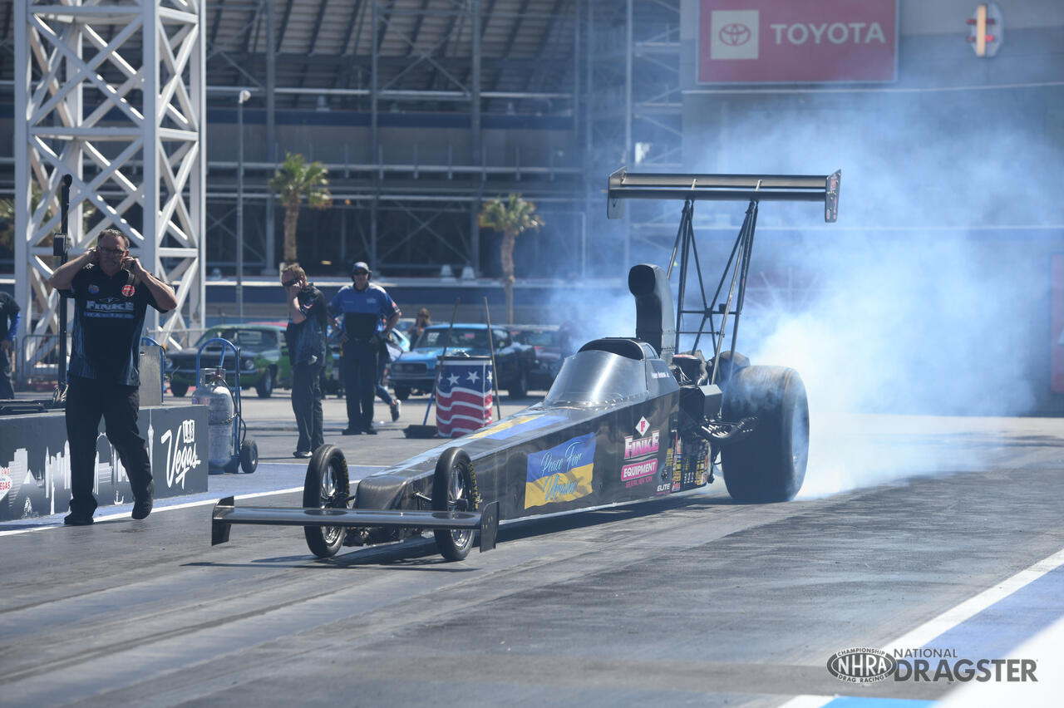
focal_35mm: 135
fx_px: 3988
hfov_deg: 15.2
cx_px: 532
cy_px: 354
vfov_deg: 10.1
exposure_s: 1/1600
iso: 320
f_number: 6.3
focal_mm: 135
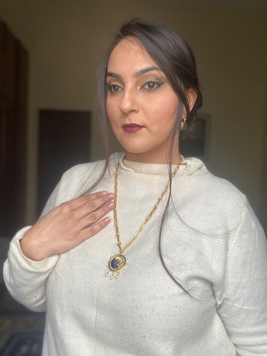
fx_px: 309
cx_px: 134
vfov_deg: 60.0
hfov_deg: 46.8
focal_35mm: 30
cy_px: 178
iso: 320
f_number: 2.2
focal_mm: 2.71
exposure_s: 1/60
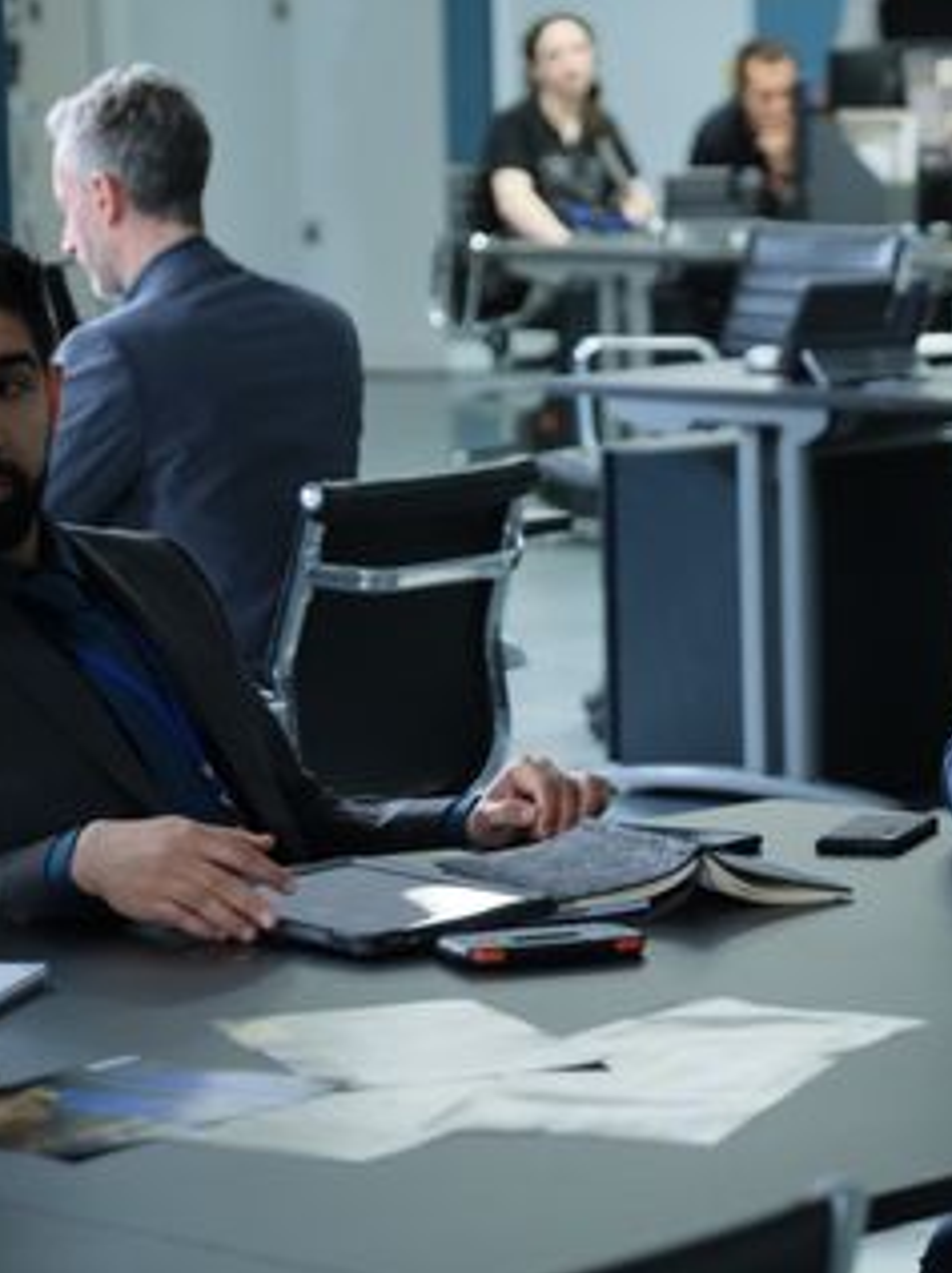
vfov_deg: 12.7
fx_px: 5732
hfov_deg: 9.5
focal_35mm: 156
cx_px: 526
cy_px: 639
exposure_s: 1/125
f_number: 3.6
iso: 3200
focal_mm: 71.5
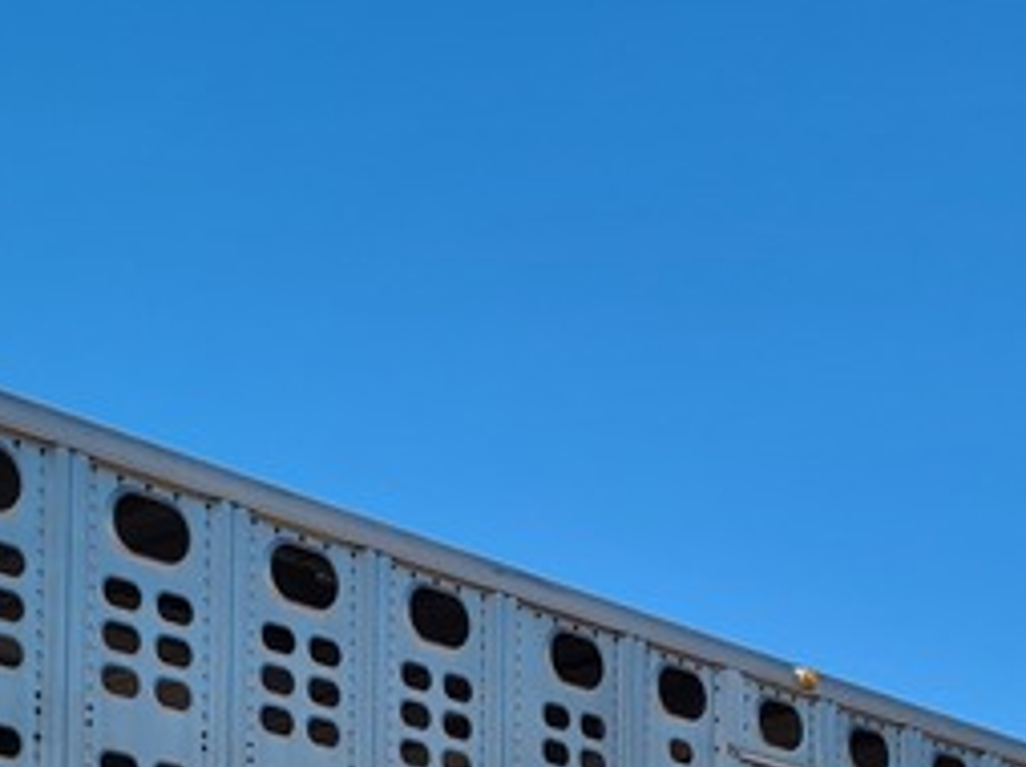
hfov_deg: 23.8
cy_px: 1150
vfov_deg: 16.4
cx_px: 400
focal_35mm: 82
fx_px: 2428
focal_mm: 5.4
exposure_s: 1/1480
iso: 40
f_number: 1.8
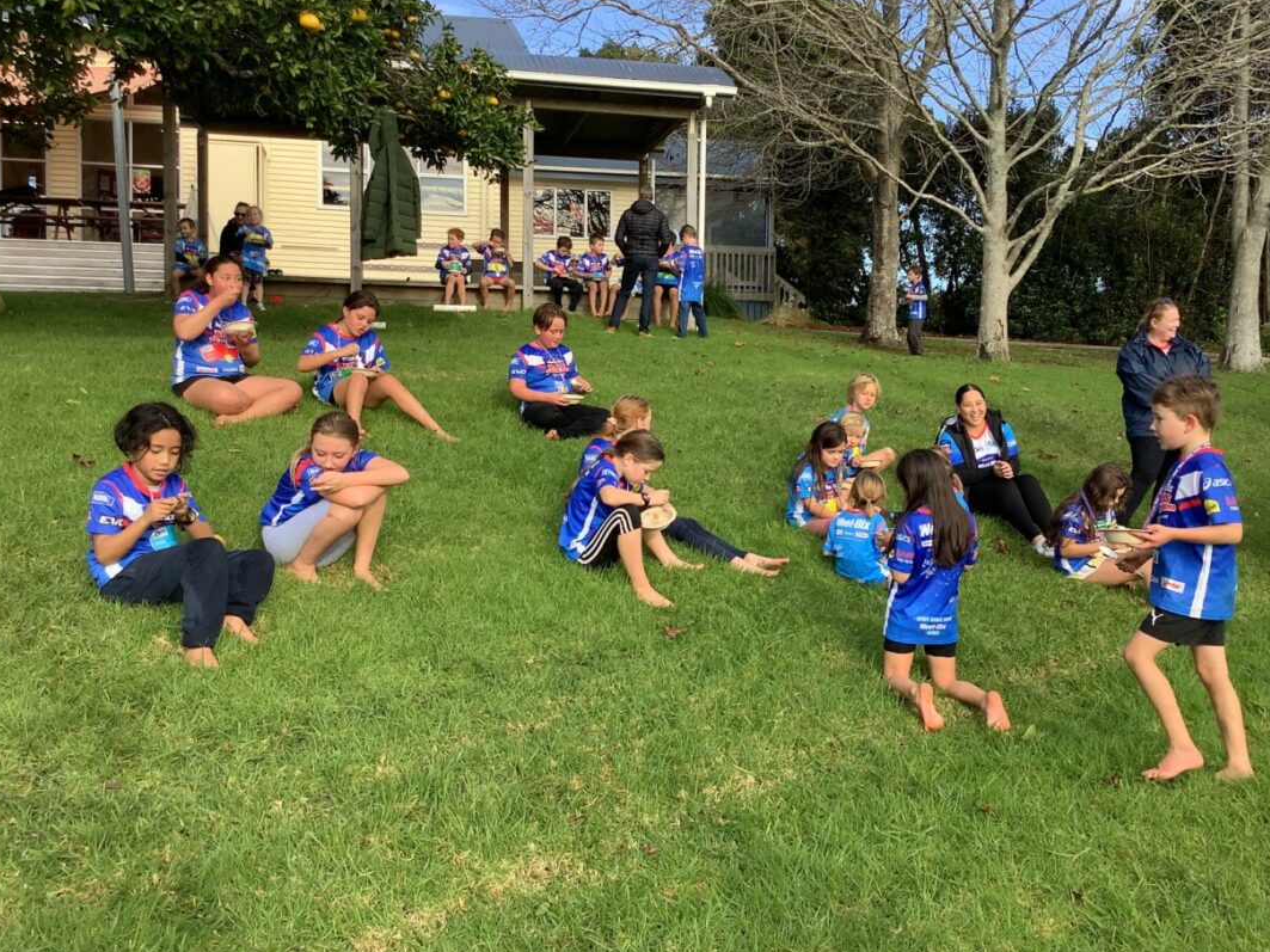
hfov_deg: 52.6
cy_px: 452
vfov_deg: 40.7
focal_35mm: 35
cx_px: 668
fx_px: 1284
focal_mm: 3.3
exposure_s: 1/321
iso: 25
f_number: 2.4
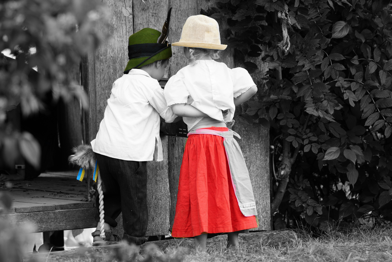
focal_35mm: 150
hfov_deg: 13.7
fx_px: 1634
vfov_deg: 9.2
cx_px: 196
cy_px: 131
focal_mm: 150
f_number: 4.5
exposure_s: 1/160
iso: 200
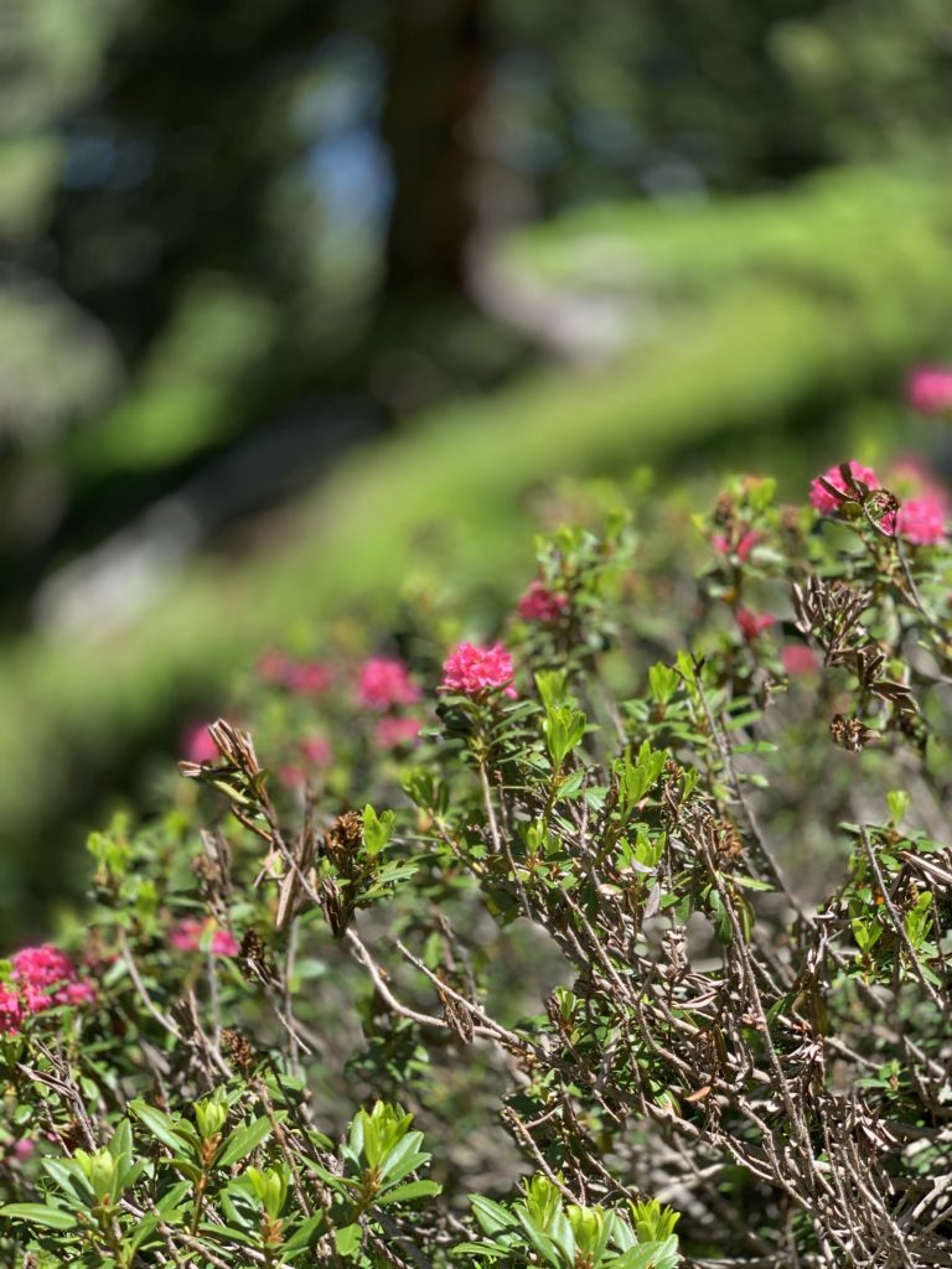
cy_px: 634
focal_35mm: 52
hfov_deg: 28.0
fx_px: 1907
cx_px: 476
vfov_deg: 36.8
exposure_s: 1/291
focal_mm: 6
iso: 16
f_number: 2.4
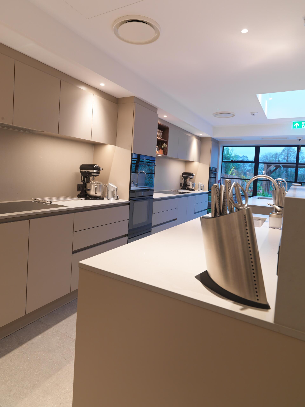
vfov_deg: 84.7
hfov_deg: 68.7
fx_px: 223
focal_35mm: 19
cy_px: 204
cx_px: 152
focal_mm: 28
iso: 50
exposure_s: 1/2
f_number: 8
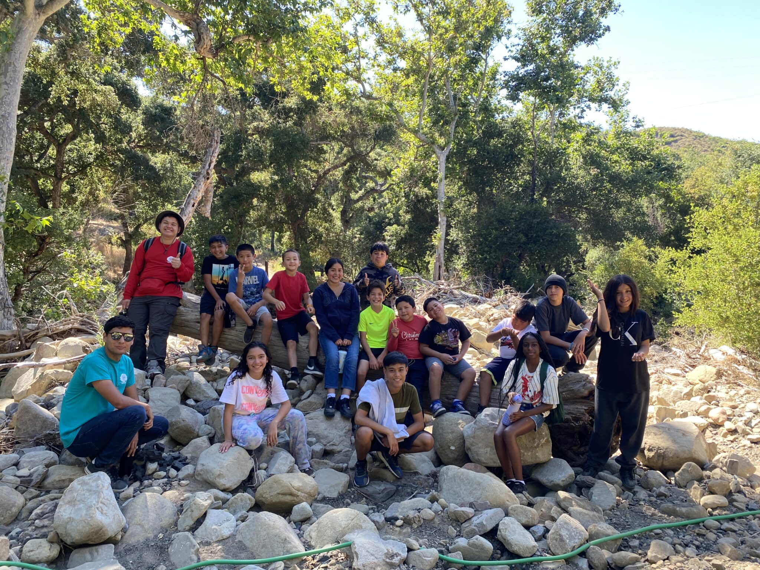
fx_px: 571
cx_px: 380
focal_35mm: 26
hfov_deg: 67.3
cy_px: 285
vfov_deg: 53.1
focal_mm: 4.25
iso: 32
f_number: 1.8
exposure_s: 1/190
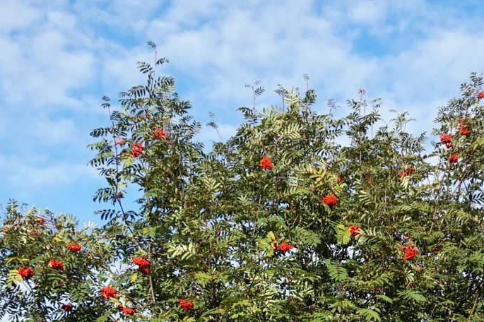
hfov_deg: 20.2
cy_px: 377
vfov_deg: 13.3
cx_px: 340
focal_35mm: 101
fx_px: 1352
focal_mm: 21
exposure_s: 1/1600
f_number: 4
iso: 100
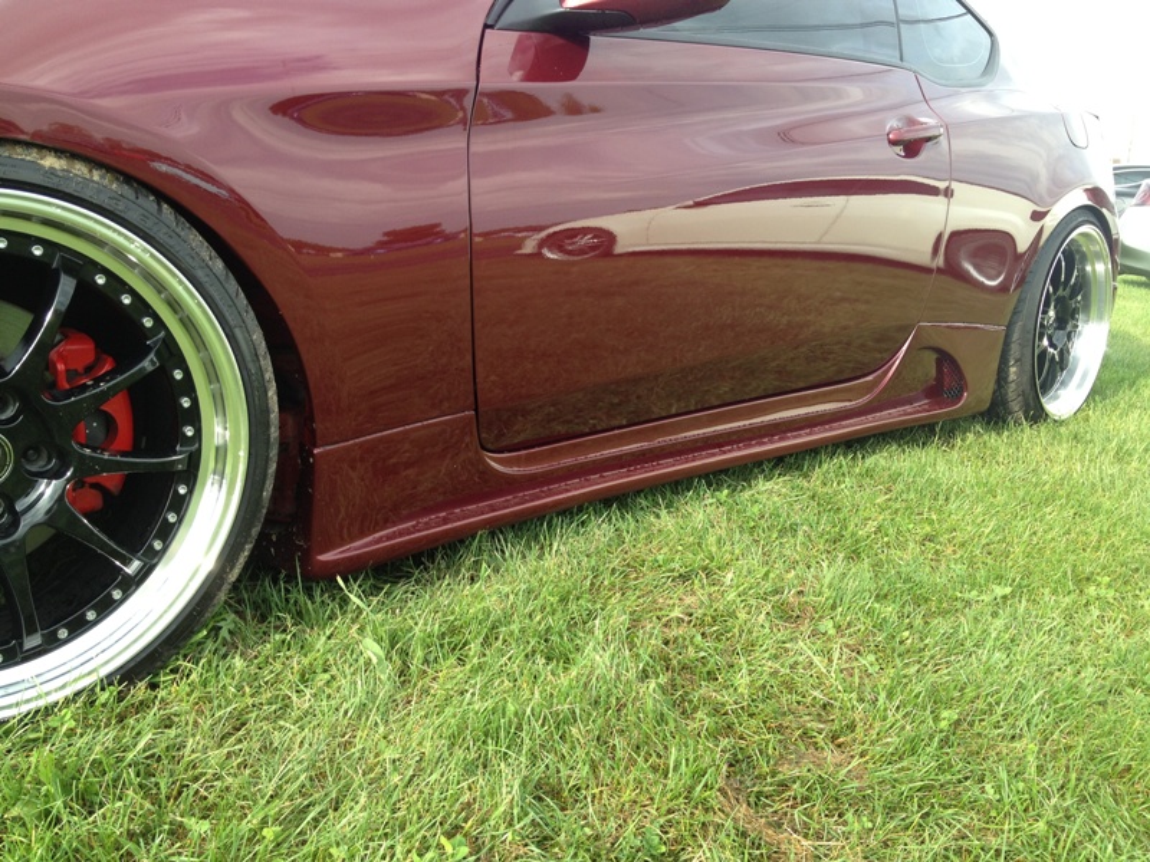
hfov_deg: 52.6
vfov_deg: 40.7
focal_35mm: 35
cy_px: 431
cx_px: 575
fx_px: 1163
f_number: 2.4
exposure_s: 1/187
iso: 50
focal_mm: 4.28
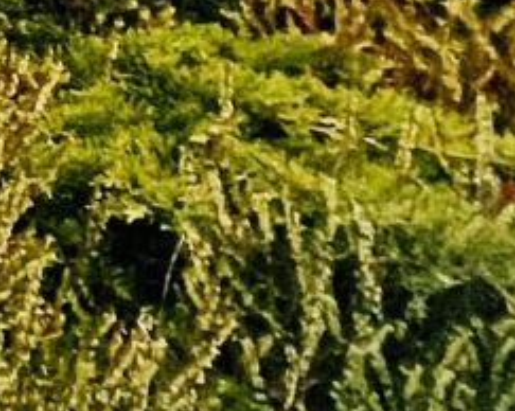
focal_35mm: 214
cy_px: -1061
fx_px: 3259
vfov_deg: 6.3
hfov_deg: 6.8
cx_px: -1604
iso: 500
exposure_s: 1/25
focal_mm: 4.25
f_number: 1.8
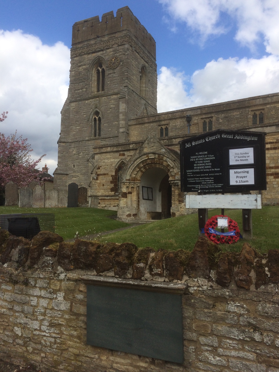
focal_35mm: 29
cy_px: 186
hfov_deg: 48.2
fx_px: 312
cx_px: 140
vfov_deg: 61.7
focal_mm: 4.15
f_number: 2.2
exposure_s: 1/1953
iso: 32
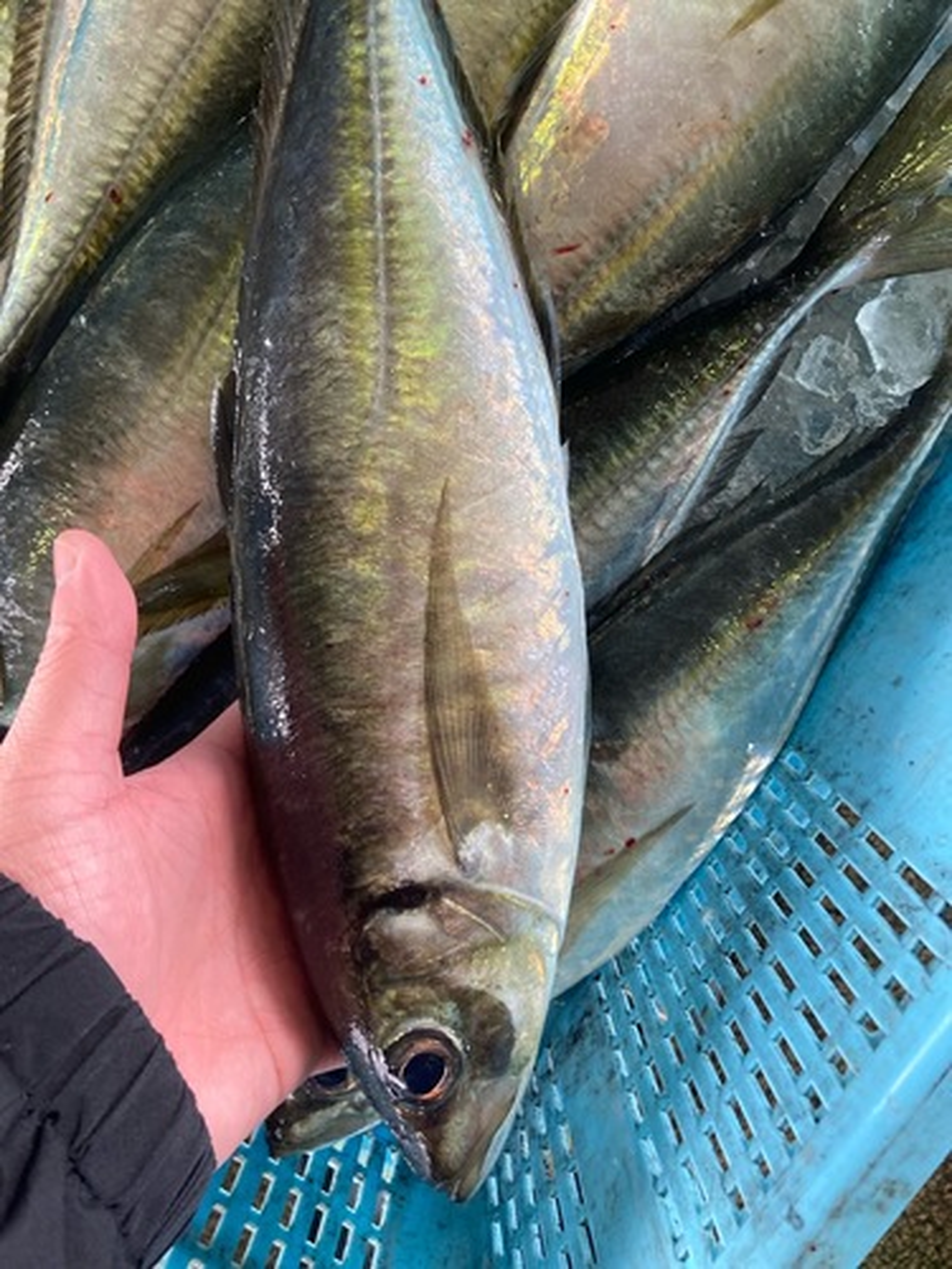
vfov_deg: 63.4
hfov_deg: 49.7
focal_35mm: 28
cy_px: 634
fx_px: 1027
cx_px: 476
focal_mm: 3.99
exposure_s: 1/60
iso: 125
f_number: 1.8
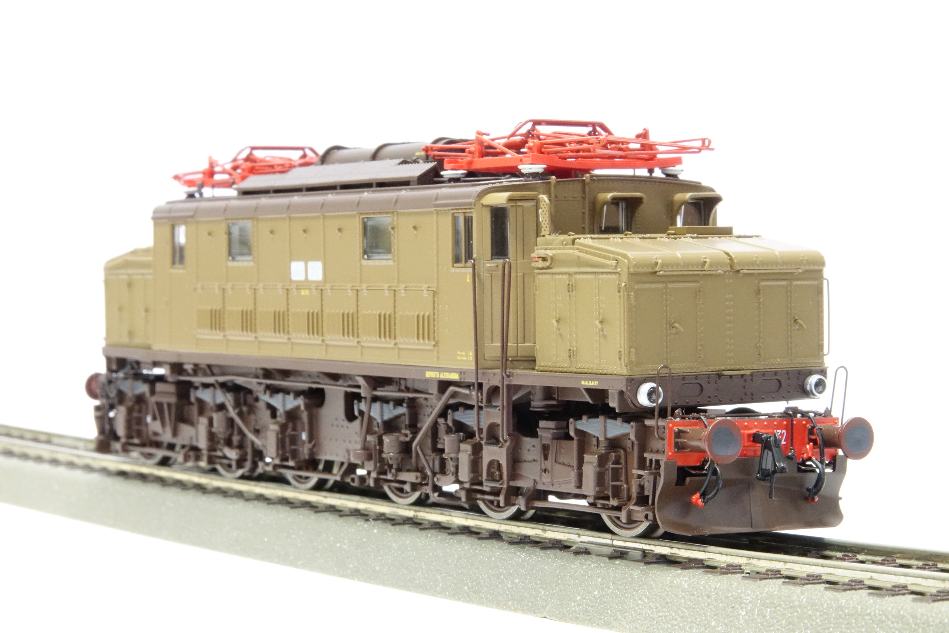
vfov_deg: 14.4
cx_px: 474
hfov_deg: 21.5
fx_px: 2504
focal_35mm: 95
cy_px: 316
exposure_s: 1/1.6
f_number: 16
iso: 2000
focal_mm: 34.68
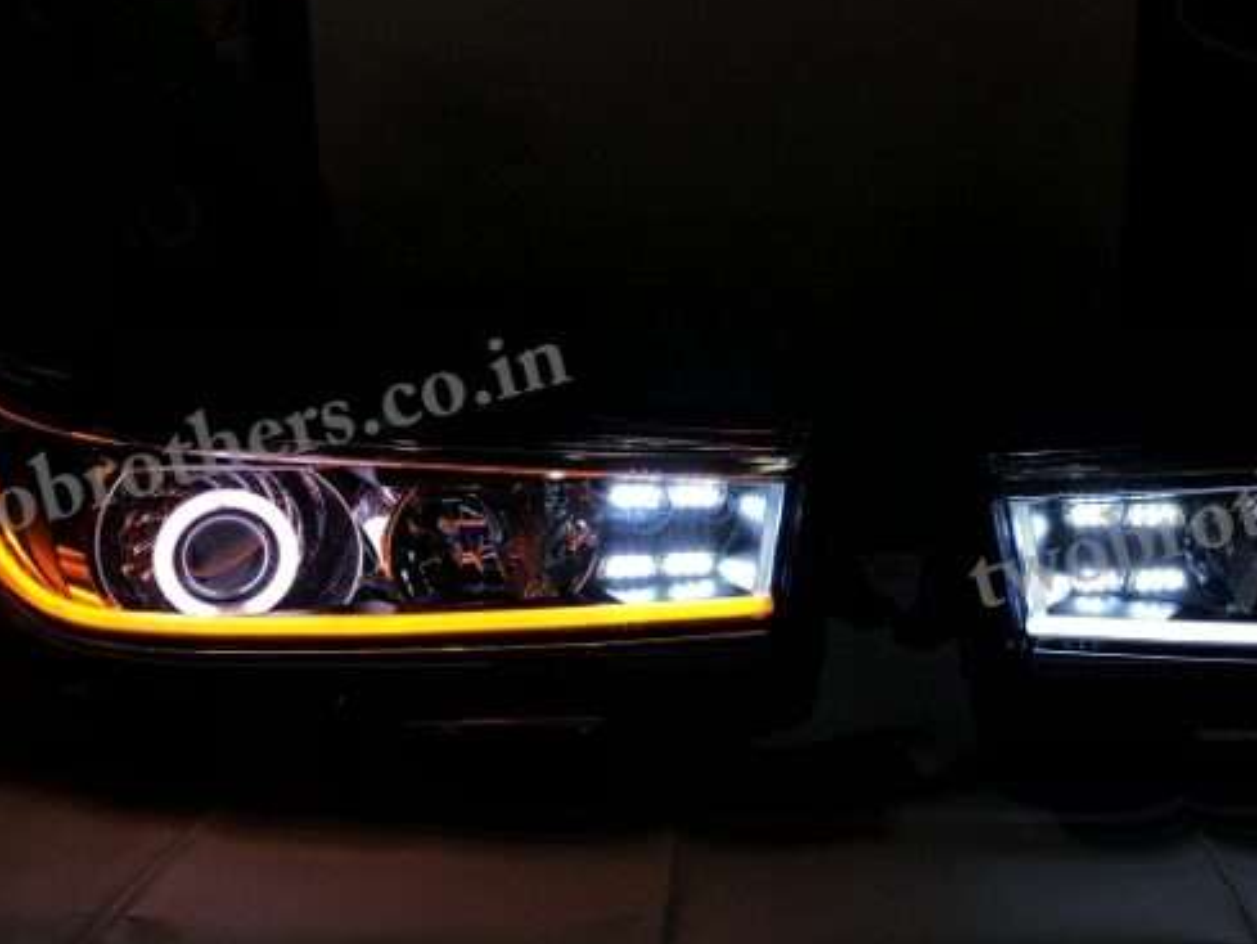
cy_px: 576
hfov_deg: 42.3
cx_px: 853
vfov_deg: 32.8
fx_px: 1598
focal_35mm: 44
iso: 20
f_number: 1.8
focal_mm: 4
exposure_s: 1/133
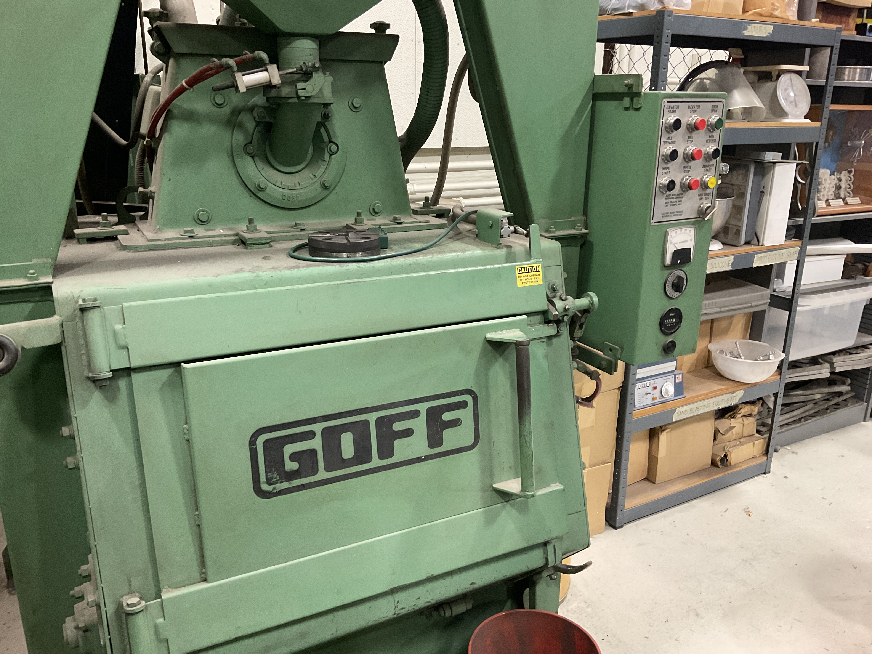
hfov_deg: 61.7
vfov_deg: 48.2
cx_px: 436
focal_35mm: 29
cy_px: 327
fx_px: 731
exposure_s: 1/60
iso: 250
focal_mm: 3
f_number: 1.8
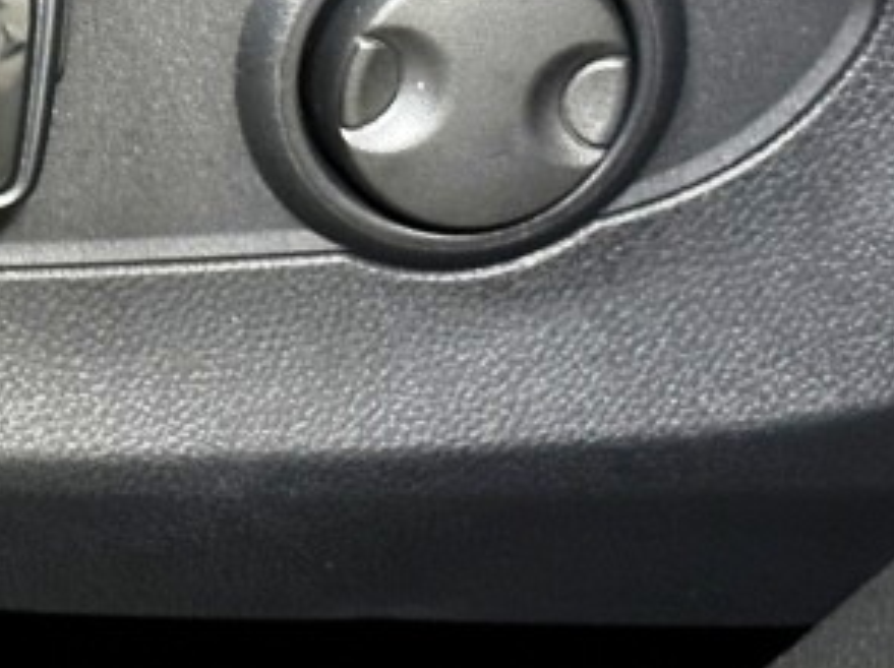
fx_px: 4333
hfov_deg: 11.4
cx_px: -296
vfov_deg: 8.8
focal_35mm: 168
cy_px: -43
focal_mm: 6.86
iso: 640
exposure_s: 1/24
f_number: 1.78
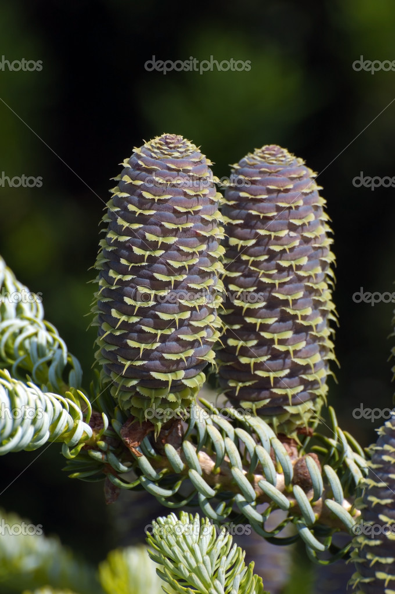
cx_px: 198
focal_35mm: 450
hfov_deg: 3.0
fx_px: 7421
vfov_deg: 4.6
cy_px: 297
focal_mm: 300
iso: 200
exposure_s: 1/160
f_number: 13
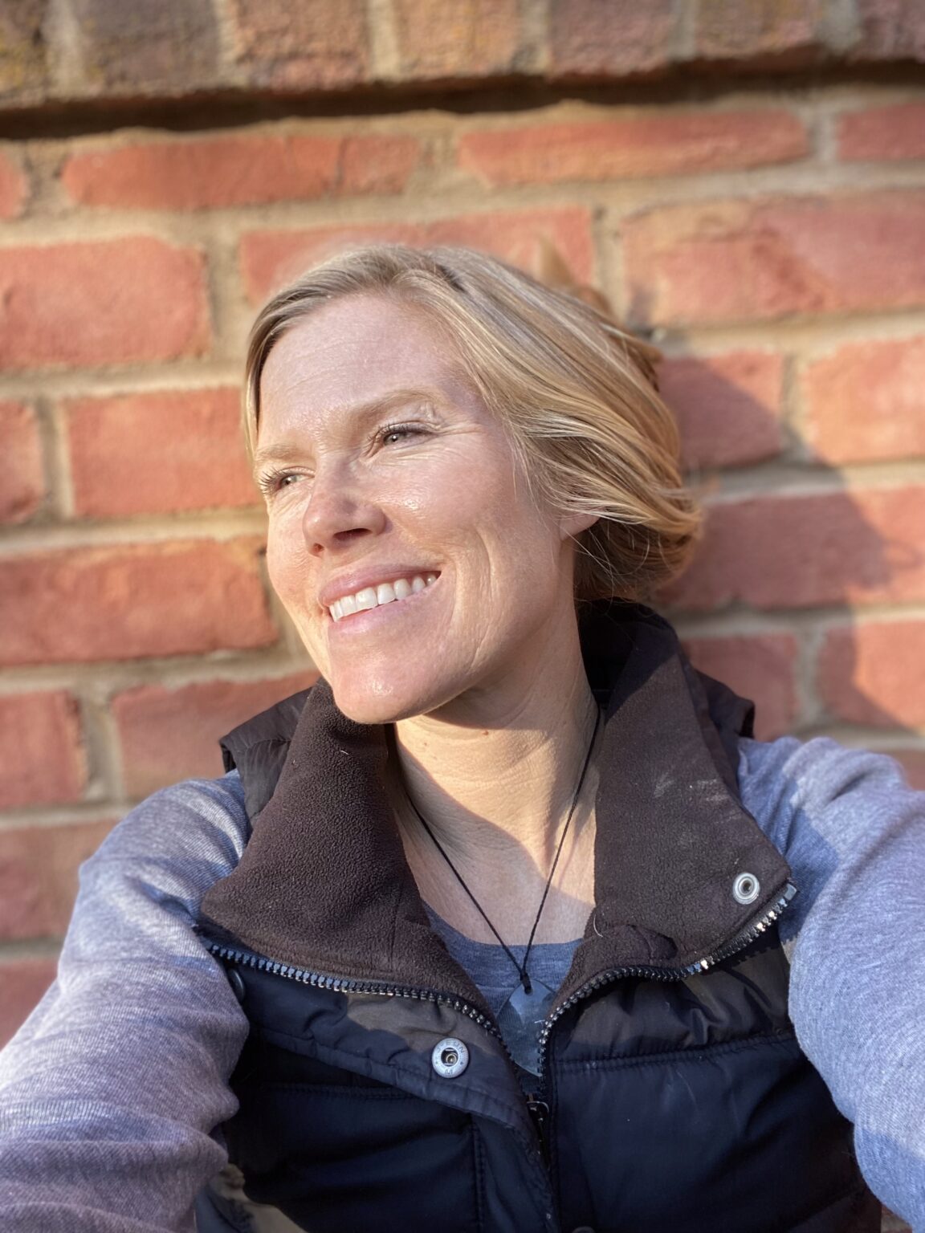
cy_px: 616
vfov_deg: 60.0
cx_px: 462
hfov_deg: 46.8
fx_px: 1069
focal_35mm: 30
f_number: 2.2
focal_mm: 2.71
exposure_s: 1/123
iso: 25
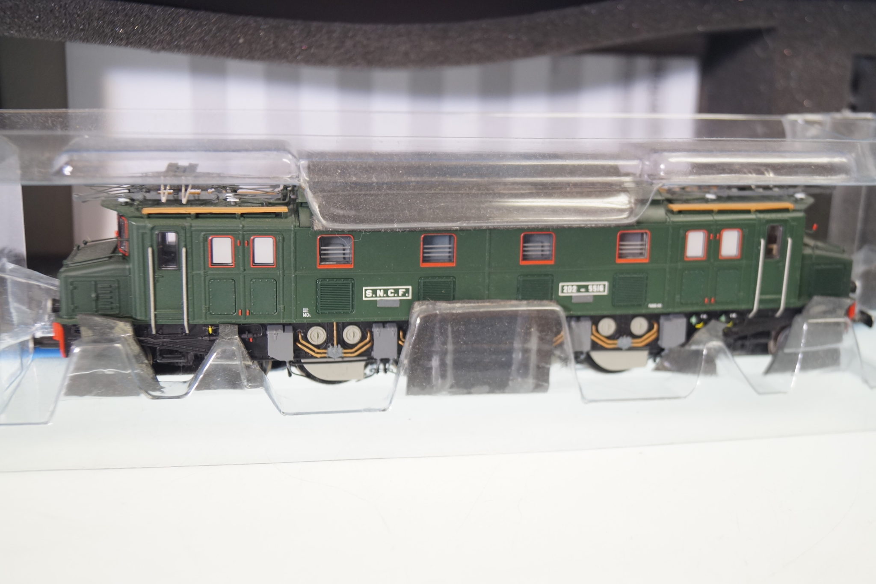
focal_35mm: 42
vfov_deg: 31.9
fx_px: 1022
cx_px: 438
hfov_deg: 46.4
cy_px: 292
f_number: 4.5
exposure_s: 1/60
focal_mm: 28
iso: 500
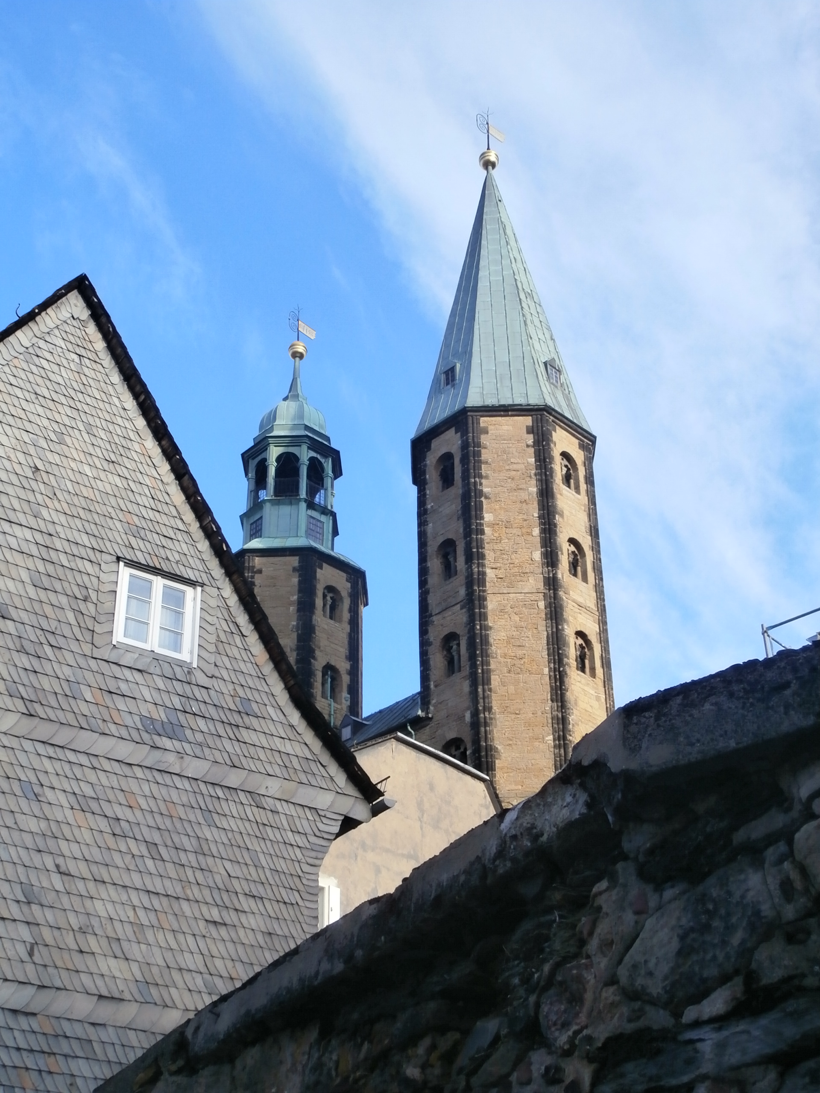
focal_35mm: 47
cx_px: 410
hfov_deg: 30.9
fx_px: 1484
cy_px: 546
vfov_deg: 40.4
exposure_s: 1/320
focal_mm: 8.29
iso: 100
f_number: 4.2
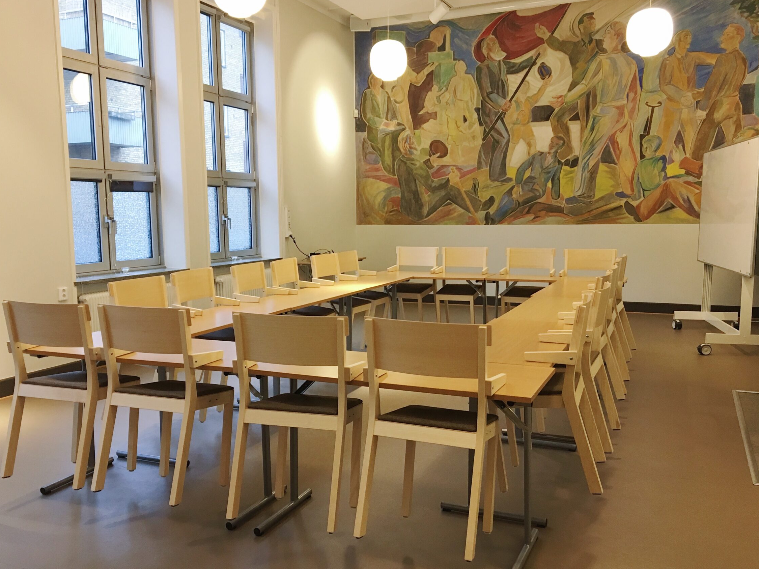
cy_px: 304
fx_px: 723
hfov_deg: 55.3
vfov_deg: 42.9
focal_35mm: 33
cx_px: 363
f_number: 2.2
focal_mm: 4.15
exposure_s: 1/33
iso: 100
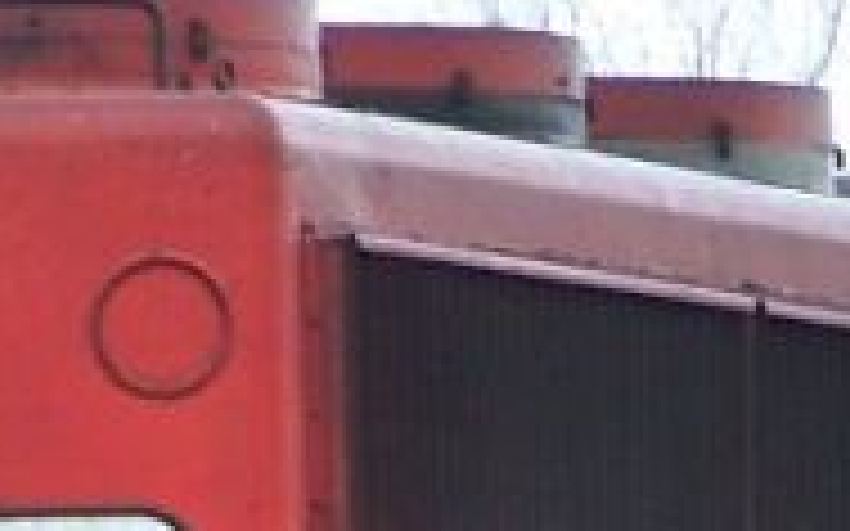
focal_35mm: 1086
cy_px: 1287
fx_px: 25150
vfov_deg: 1.2
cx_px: 1255
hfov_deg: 1.9
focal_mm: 31.3
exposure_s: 1/125
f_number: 3.2
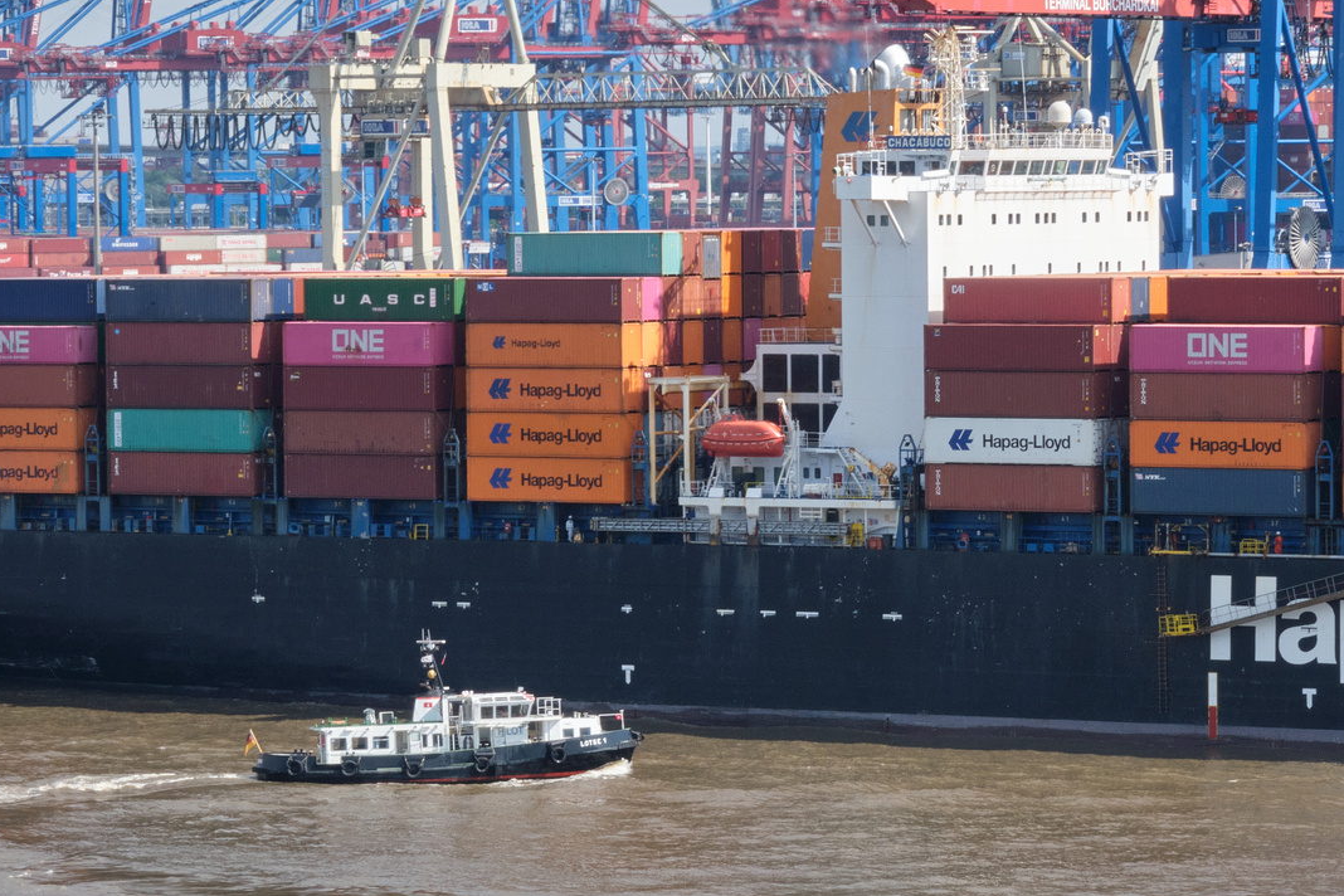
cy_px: 571
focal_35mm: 182
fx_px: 6794
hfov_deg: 11.3
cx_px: 703
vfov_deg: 7.5
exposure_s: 1/160
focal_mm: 80
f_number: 22
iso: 1000
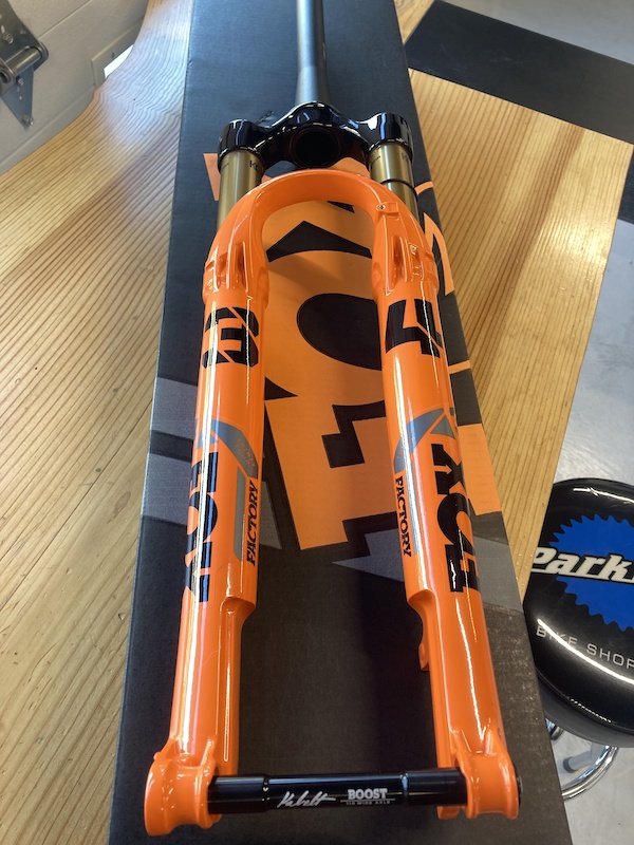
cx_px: 317
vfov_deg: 63.4
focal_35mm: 28
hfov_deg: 49.7
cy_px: 422
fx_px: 684
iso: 64
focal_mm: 3.99
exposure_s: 1/60
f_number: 1.8
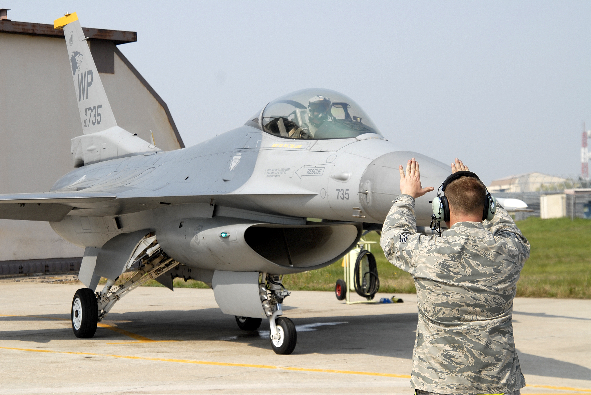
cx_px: 296
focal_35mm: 90
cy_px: 198
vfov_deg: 15.2
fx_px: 1479
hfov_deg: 22.6
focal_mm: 60
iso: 100
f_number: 7.1
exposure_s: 1/400
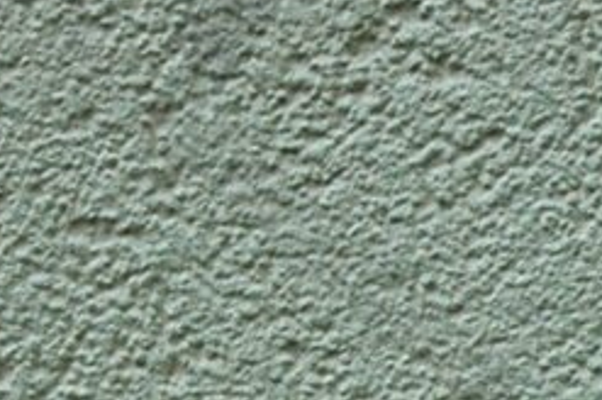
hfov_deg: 4.7
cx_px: 1328
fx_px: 7148
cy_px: 1232
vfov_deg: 3.1
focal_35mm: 428
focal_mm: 44
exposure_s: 1/160
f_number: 6.3
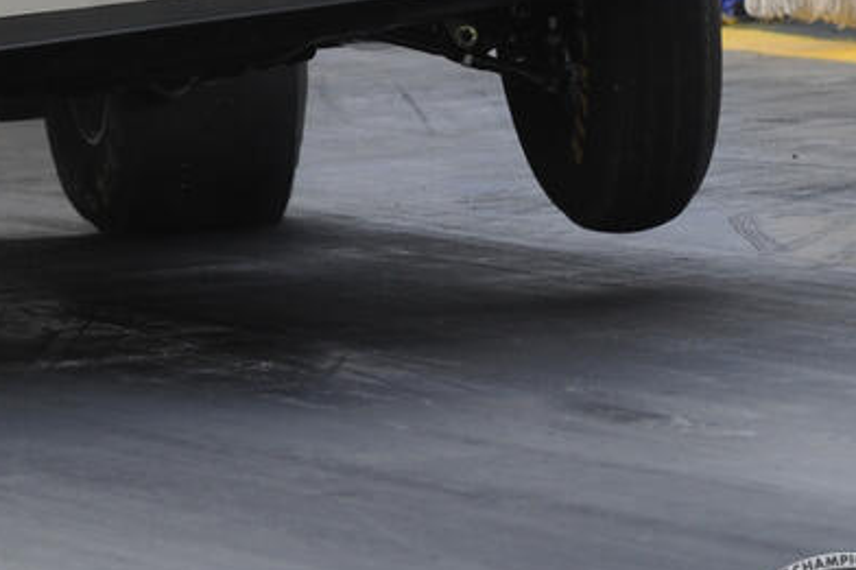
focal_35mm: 979
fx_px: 23267
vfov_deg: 1.4
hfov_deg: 2.1
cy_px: -217
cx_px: -11
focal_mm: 300
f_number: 8
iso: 500
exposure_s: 1/500
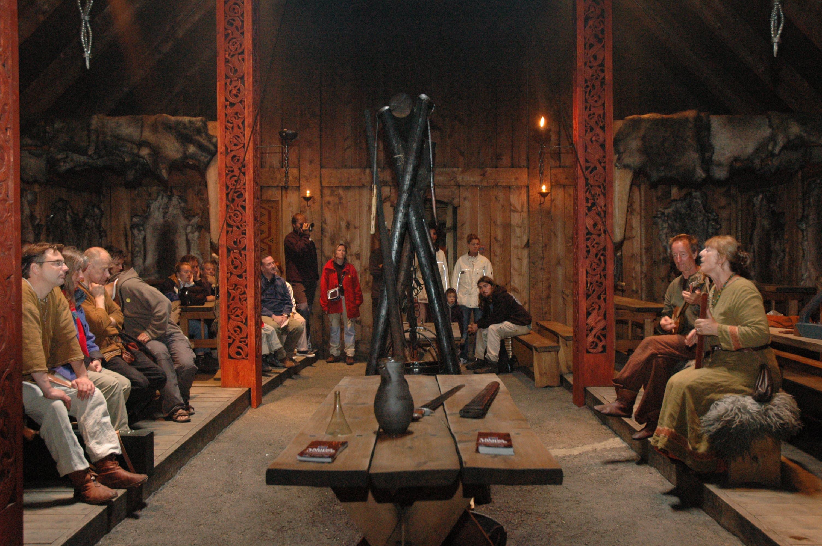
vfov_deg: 36.8
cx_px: 411
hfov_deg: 53.2
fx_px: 821
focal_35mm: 36
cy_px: 273
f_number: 4.5
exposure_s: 1/15
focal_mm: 24
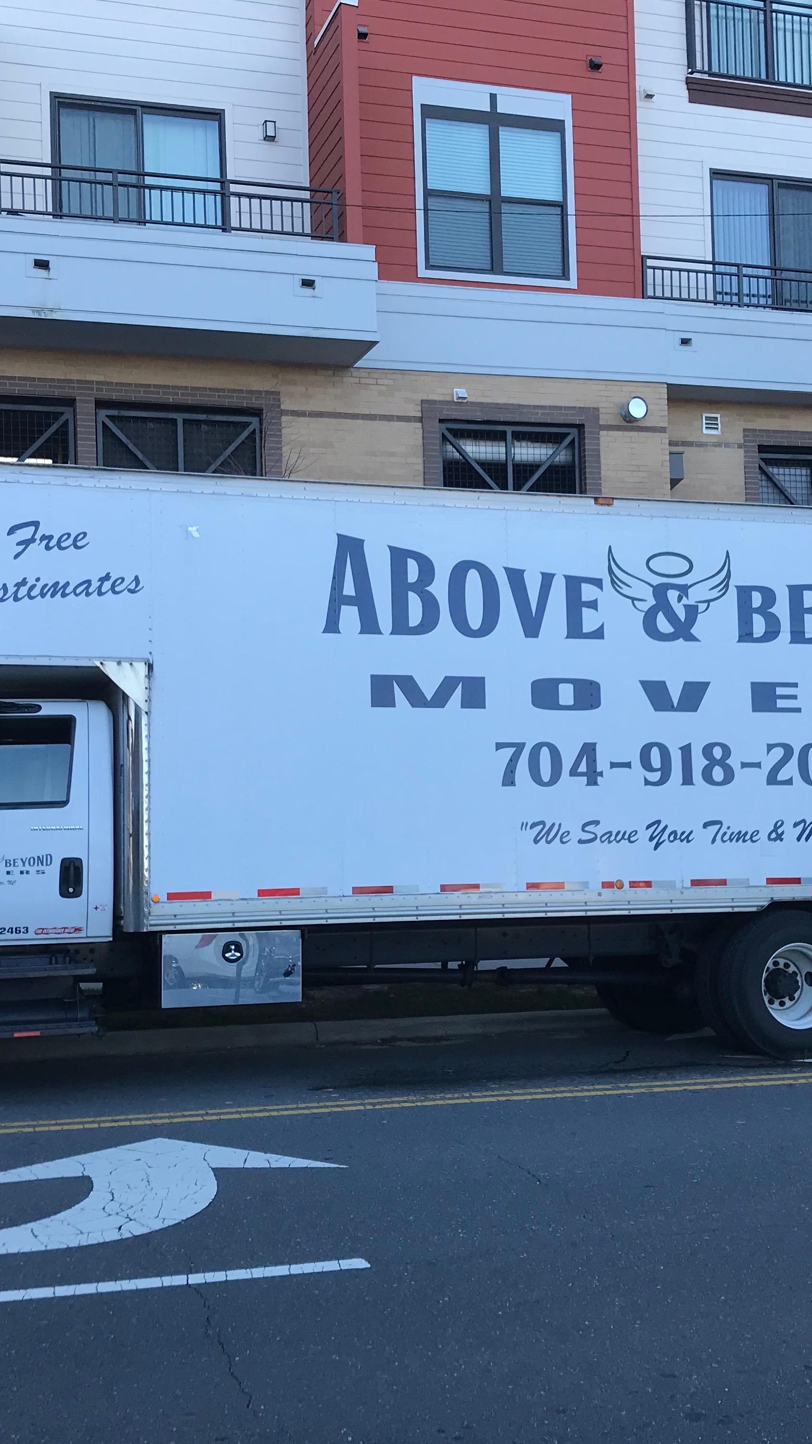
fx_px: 1570
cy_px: 726
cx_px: 431
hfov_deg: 29.0
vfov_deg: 49.4
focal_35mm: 41
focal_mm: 3.99
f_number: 1.8
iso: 20
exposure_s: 1/451
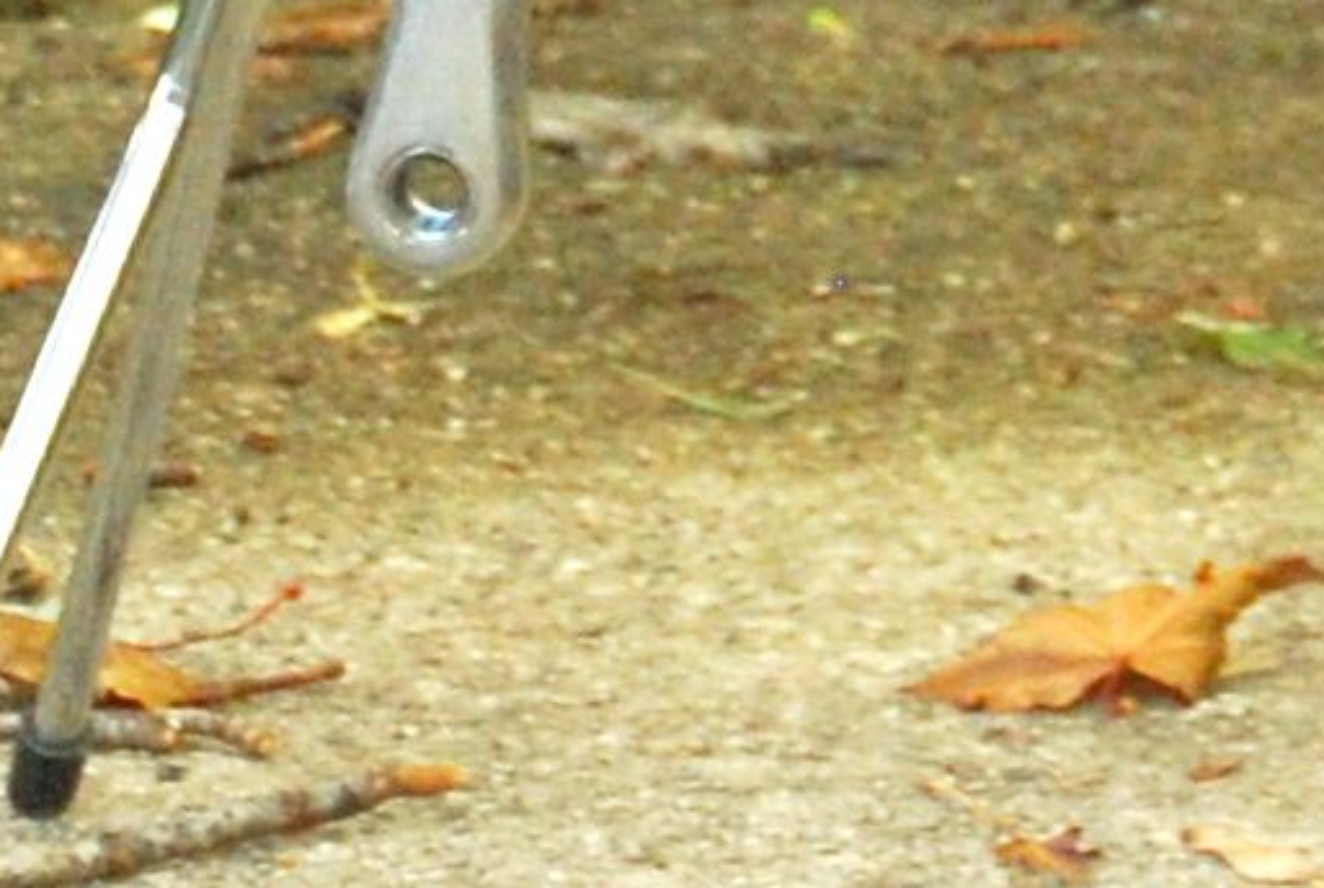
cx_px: 1301
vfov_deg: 3.2
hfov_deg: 4.8
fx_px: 15842
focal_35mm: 430
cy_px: -1673
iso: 800
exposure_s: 1/125
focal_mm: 38
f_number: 4.5
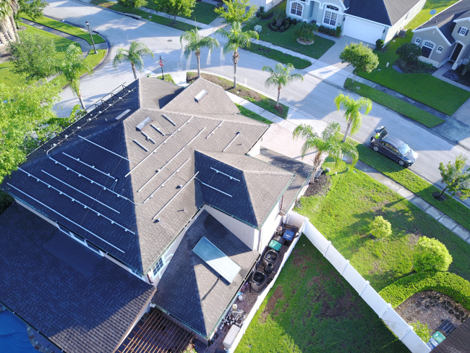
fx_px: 353
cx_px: 235
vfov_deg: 53.1
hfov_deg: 67.3
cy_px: 176
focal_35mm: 26
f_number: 2.2
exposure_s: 1/187
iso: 100
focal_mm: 4.73
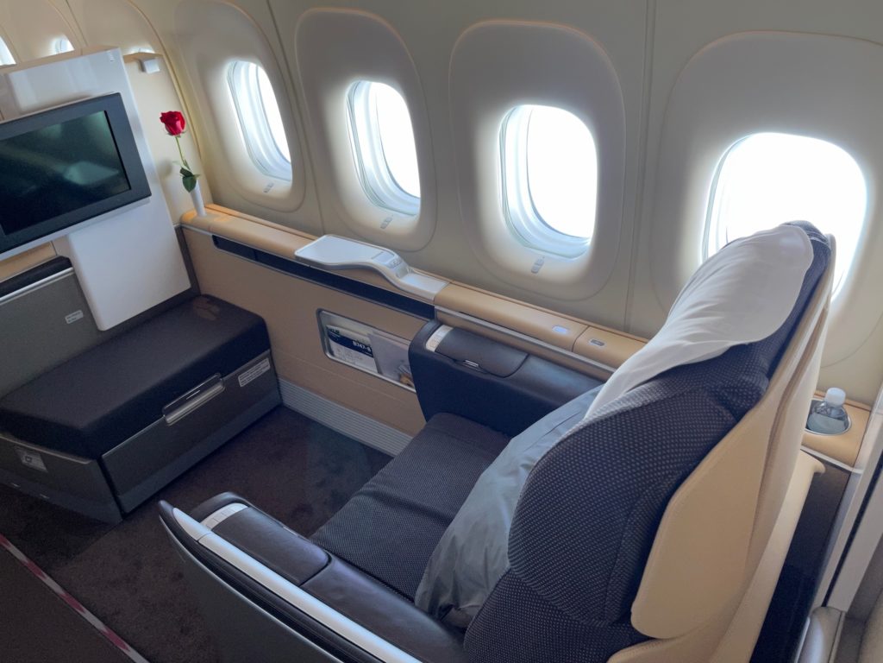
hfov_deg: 67.3
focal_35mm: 26
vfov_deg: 53.1
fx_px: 663
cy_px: 332
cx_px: 442
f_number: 1.6
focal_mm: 5.1
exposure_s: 1/56
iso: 125
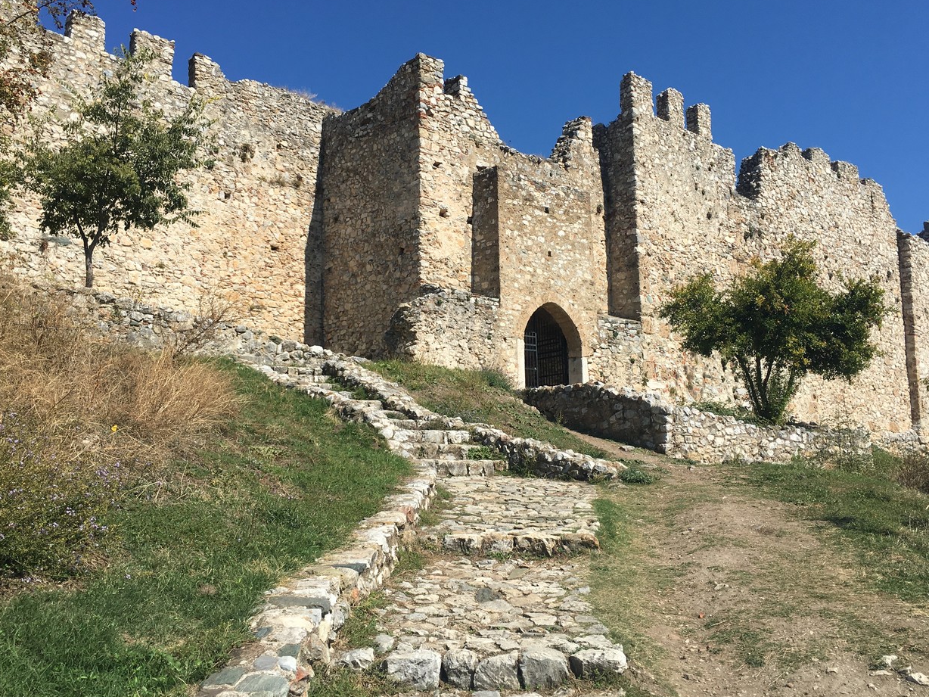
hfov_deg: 54.0
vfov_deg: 41.8
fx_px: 912
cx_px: 470
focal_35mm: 34
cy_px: 337
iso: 25
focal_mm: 4.15
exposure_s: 1/2331
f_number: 2.2
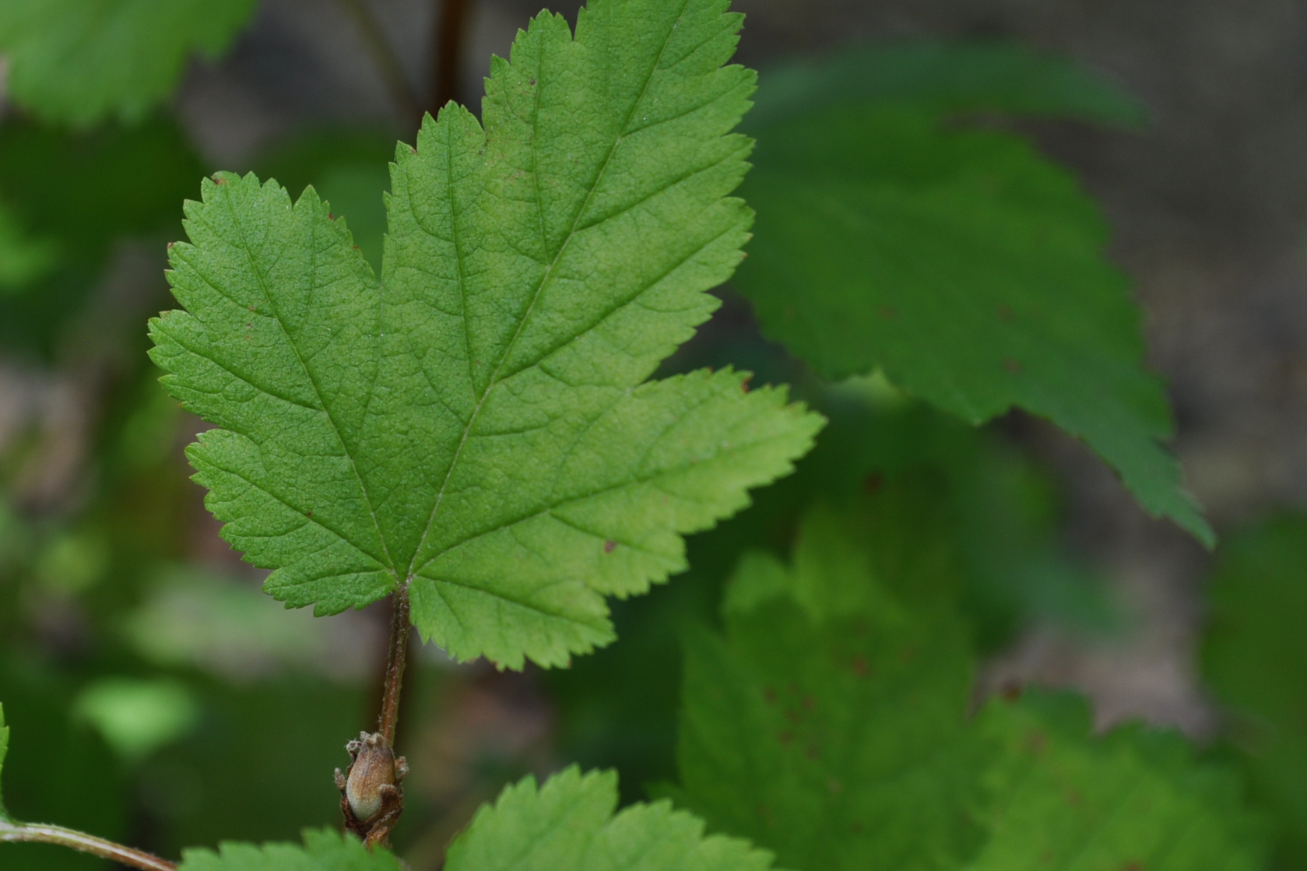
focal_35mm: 88
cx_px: 481
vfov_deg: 15.5
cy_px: 375
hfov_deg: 23.1
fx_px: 3194
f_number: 8
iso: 200
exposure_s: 1/80
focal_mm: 46
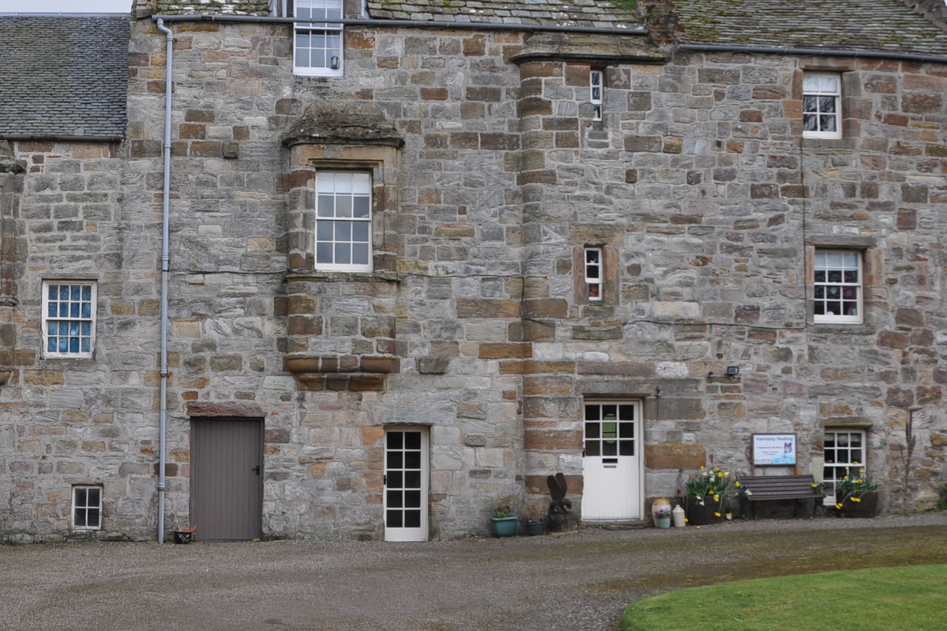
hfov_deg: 38.1
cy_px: 268
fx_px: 1341
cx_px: 257
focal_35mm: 51
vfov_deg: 26.5
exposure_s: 1/125
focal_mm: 18
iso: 220
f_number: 5.6
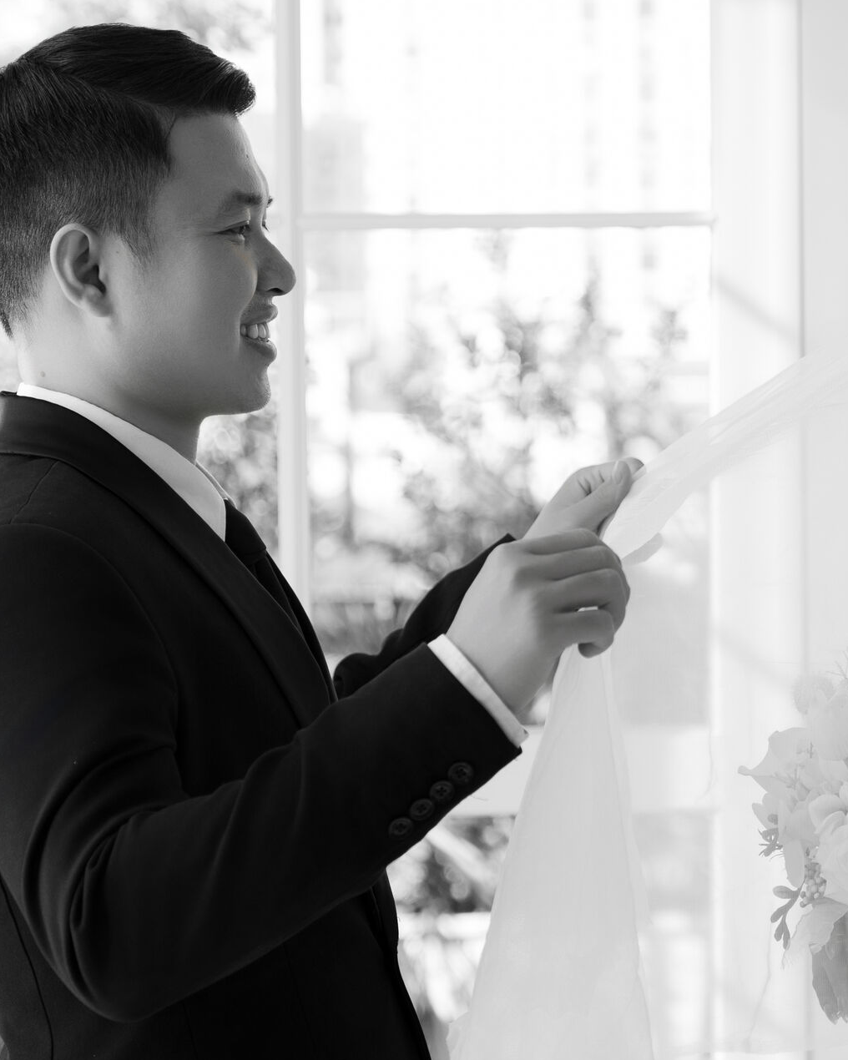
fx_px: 4674
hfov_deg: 10.3
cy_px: 531
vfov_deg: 12.9
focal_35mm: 149
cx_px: 672
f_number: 3.5
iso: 320
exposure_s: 1/400
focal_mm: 70
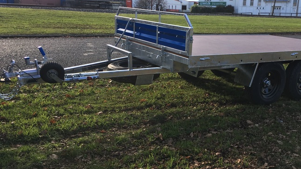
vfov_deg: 30.4
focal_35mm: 39
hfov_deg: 51.3
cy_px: 91
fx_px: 311
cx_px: 179
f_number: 2.2
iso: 25
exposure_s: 1/416
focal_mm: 4.15
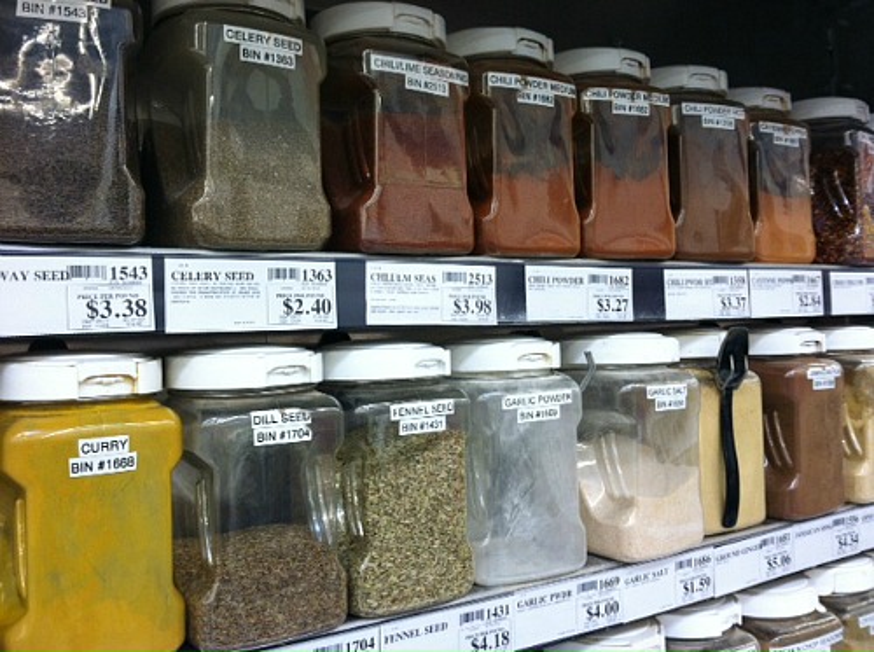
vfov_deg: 40.6
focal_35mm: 35
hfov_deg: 52.7
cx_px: 437
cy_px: 326
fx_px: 882
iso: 80
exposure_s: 1/20
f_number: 2.8
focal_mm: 3.85
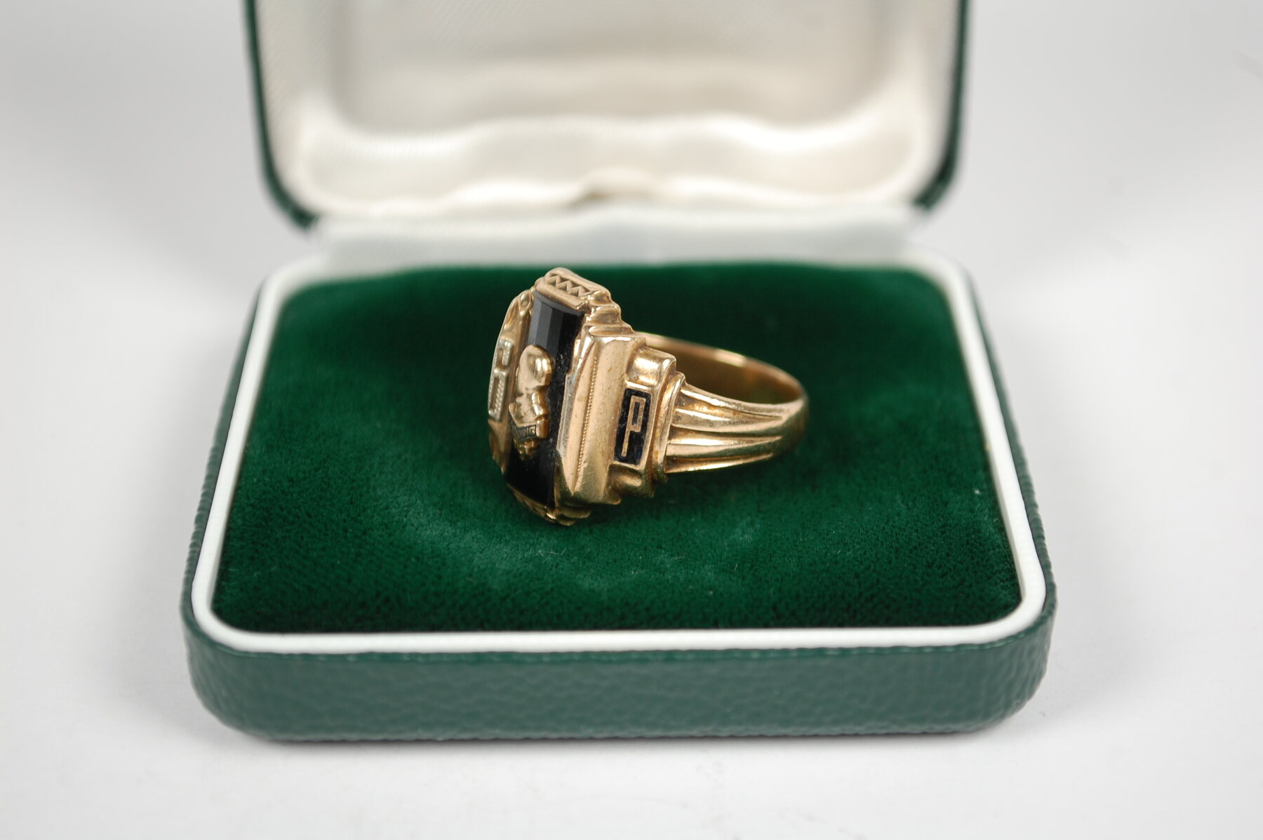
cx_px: 632
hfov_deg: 28.1
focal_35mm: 72
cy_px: 420
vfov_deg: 18.9
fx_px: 2524
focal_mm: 48
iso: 280
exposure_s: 1/125
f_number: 5.6
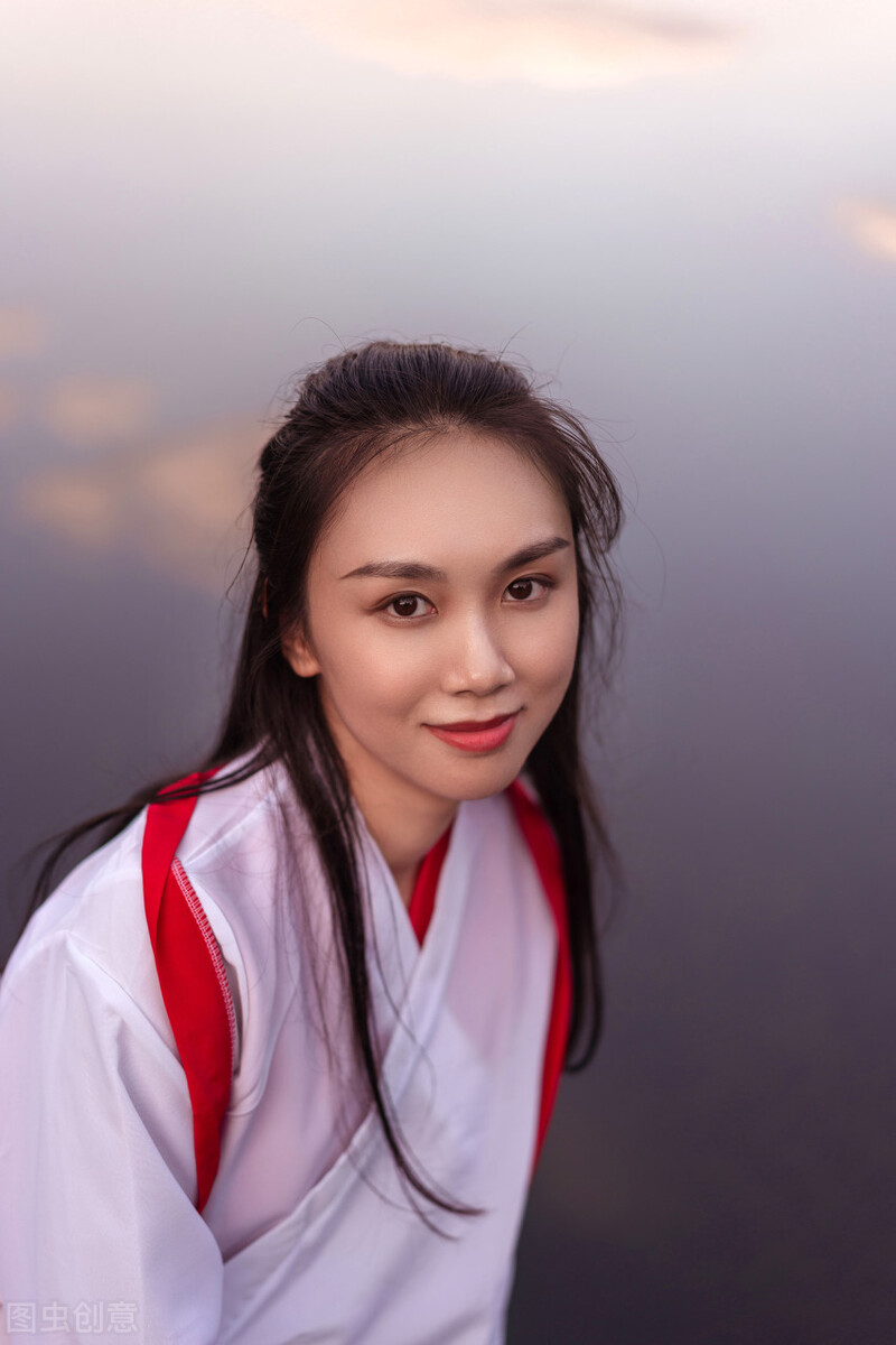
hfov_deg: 24.6
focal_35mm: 55
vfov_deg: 36.2
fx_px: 2053
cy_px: 672
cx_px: 448
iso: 100
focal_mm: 55
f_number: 1.8
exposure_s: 1/640
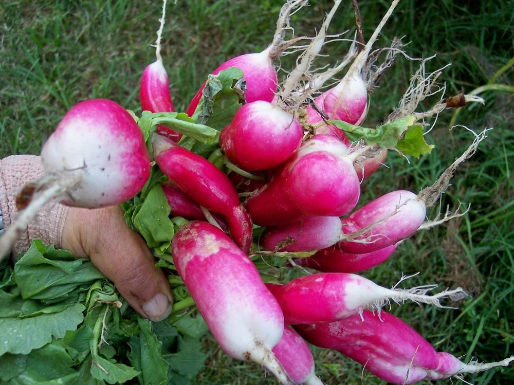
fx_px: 564
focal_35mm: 38
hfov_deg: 49.0
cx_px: 257
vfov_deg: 37.7
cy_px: 192
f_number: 2.8
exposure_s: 1/700
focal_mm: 8
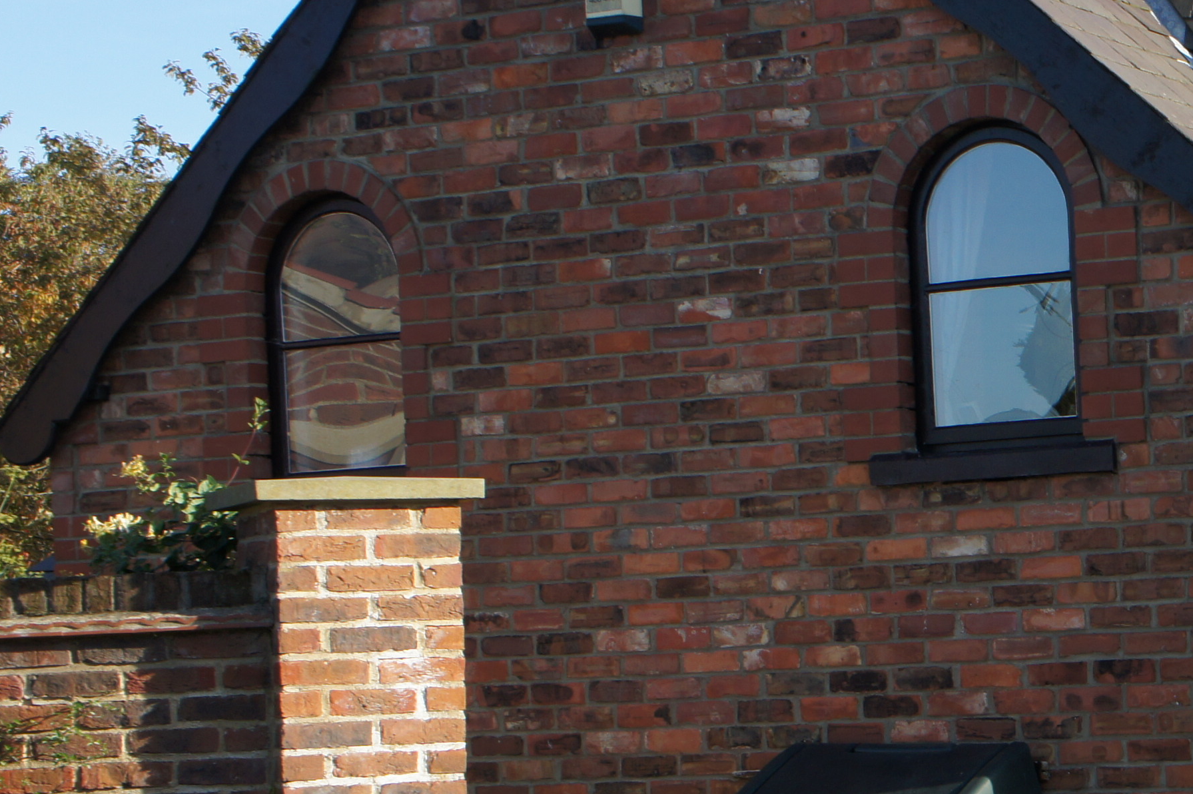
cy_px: 560
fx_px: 3312
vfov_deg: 13.6
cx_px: 1467
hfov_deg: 19.2
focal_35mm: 100
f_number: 8
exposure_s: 1/200
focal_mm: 26
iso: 200
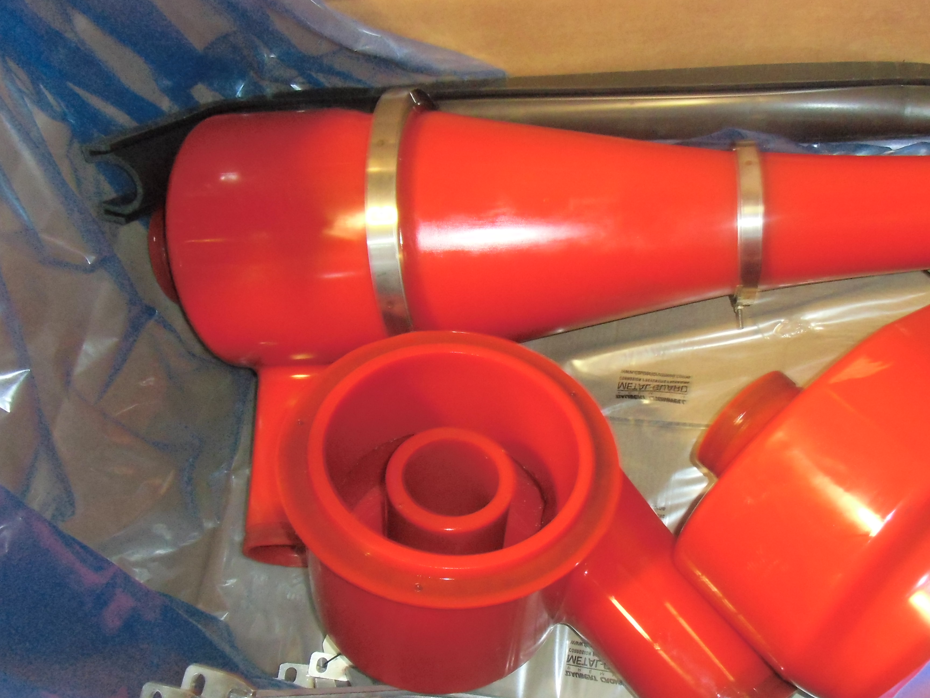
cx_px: 564
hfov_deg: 56.3
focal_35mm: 32
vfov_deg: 43.6
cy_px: 459
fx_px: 860
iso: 400
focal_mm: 4.24
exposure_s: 1/8
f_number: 3
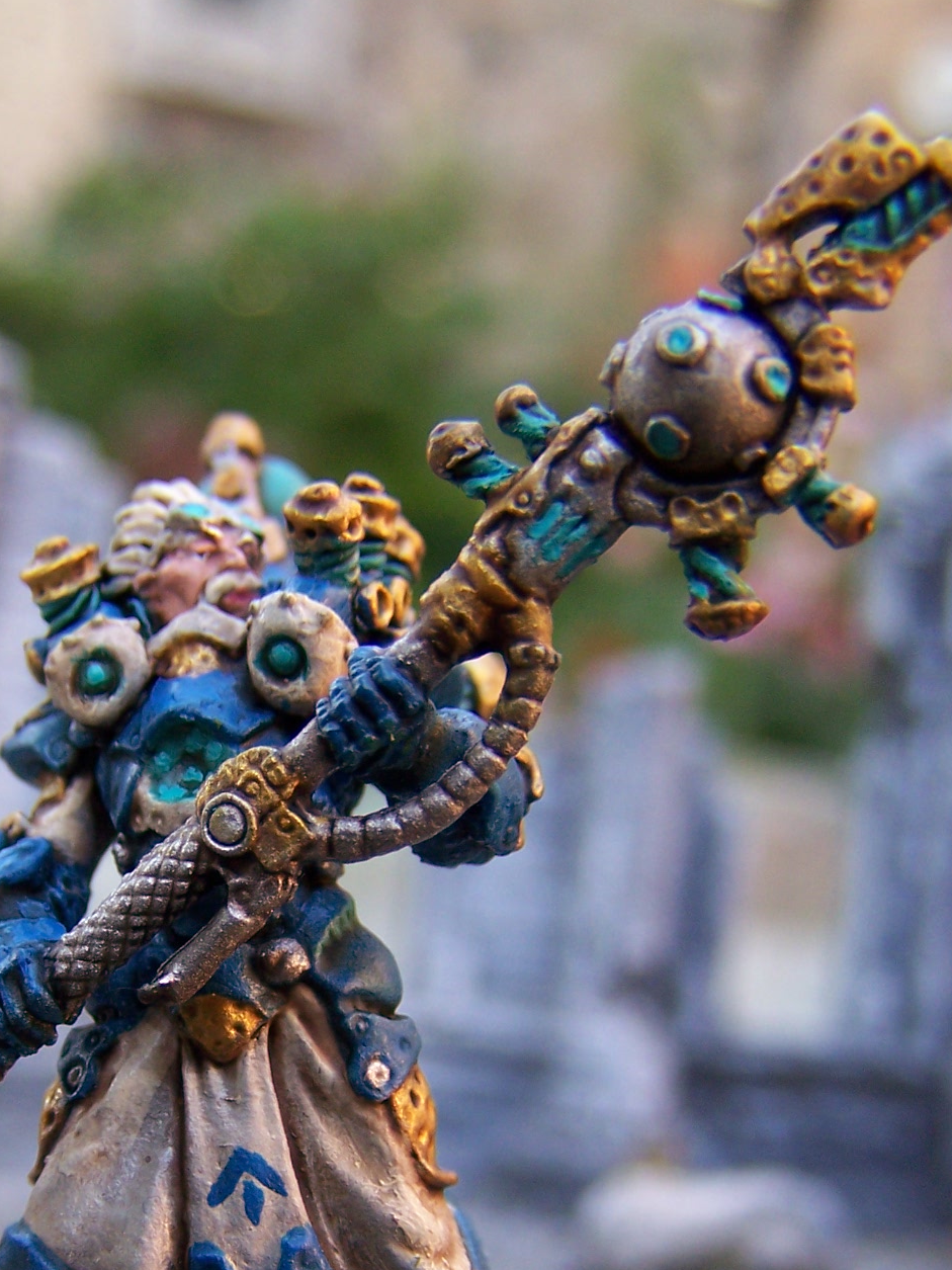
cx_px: 223
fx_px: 2274
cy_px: 950
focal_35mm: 62
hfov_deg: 23.4
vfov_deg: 30.7
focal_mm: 6.3
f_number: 2.8
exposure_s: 1/50
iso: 80
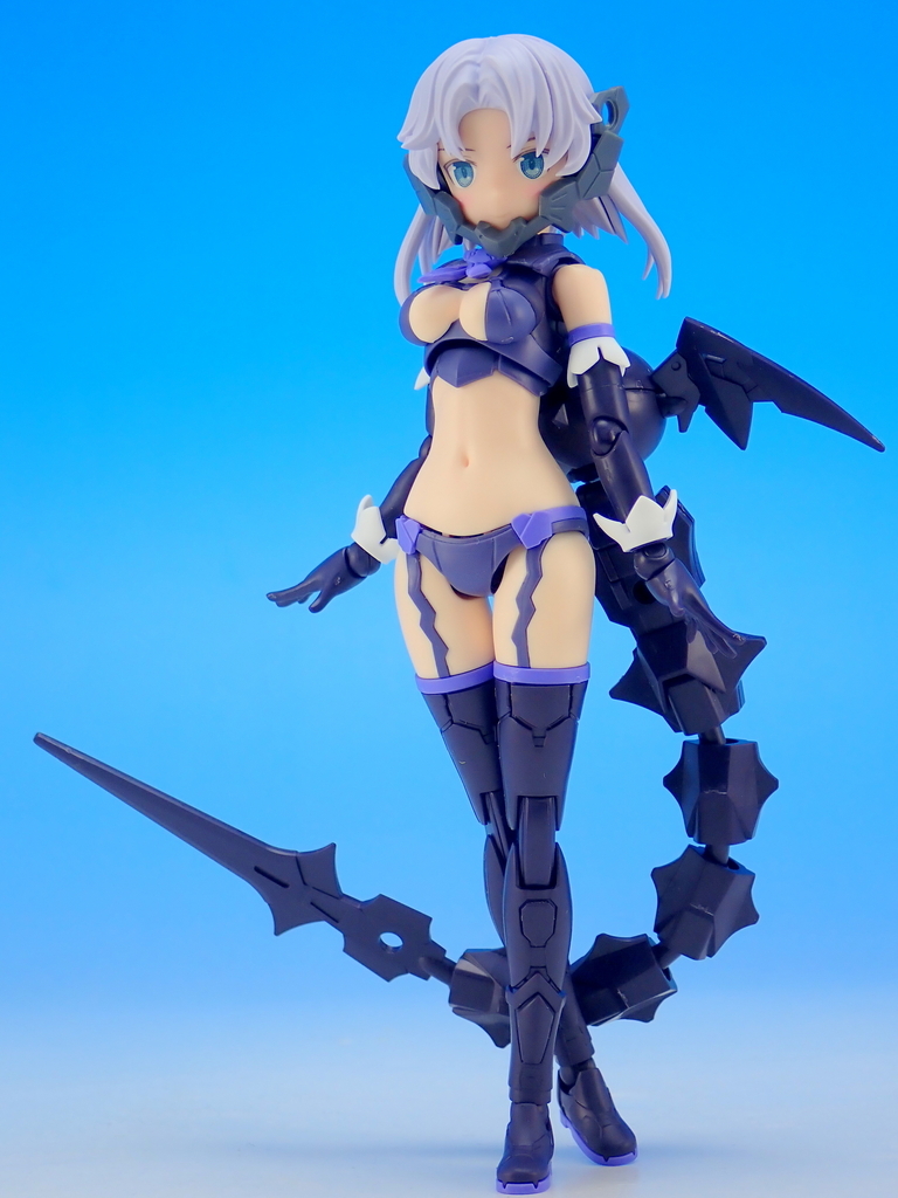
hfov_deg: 19.1
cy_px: 599
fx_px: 2663
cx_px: 449
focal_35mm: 77
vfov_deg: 25.3
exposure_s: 1/13
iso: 100
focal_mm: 13.65
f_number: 4.1
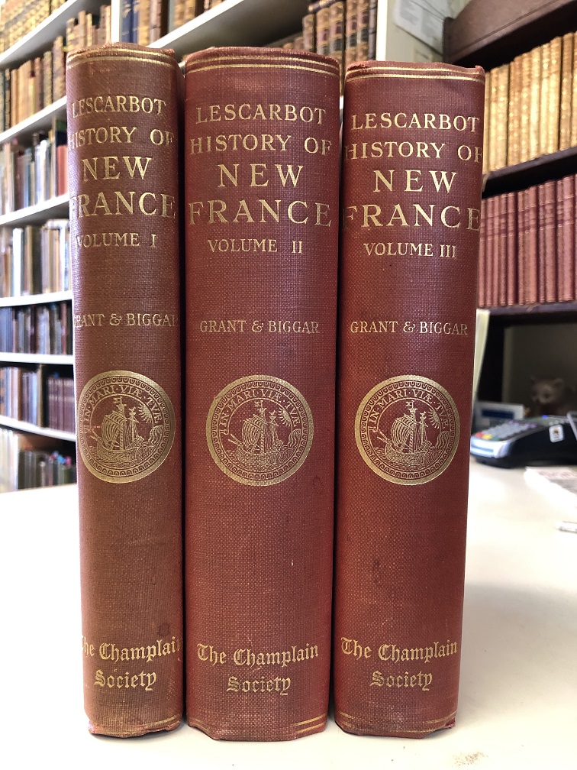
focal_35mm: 28
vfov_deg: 63.4
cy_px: 385
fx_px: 622
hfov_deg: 49.7
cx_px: 288
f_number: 1.8
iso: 64
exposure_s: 1/15
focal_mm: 3.99
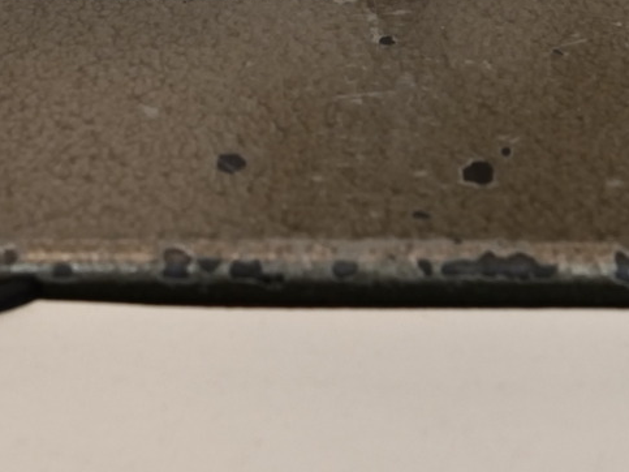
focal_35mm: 122
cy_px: -123
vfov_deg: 11.8
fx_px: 2216
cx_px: 415
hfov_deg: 16.1
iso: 640
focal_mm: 23
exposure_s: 1/60
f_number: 5
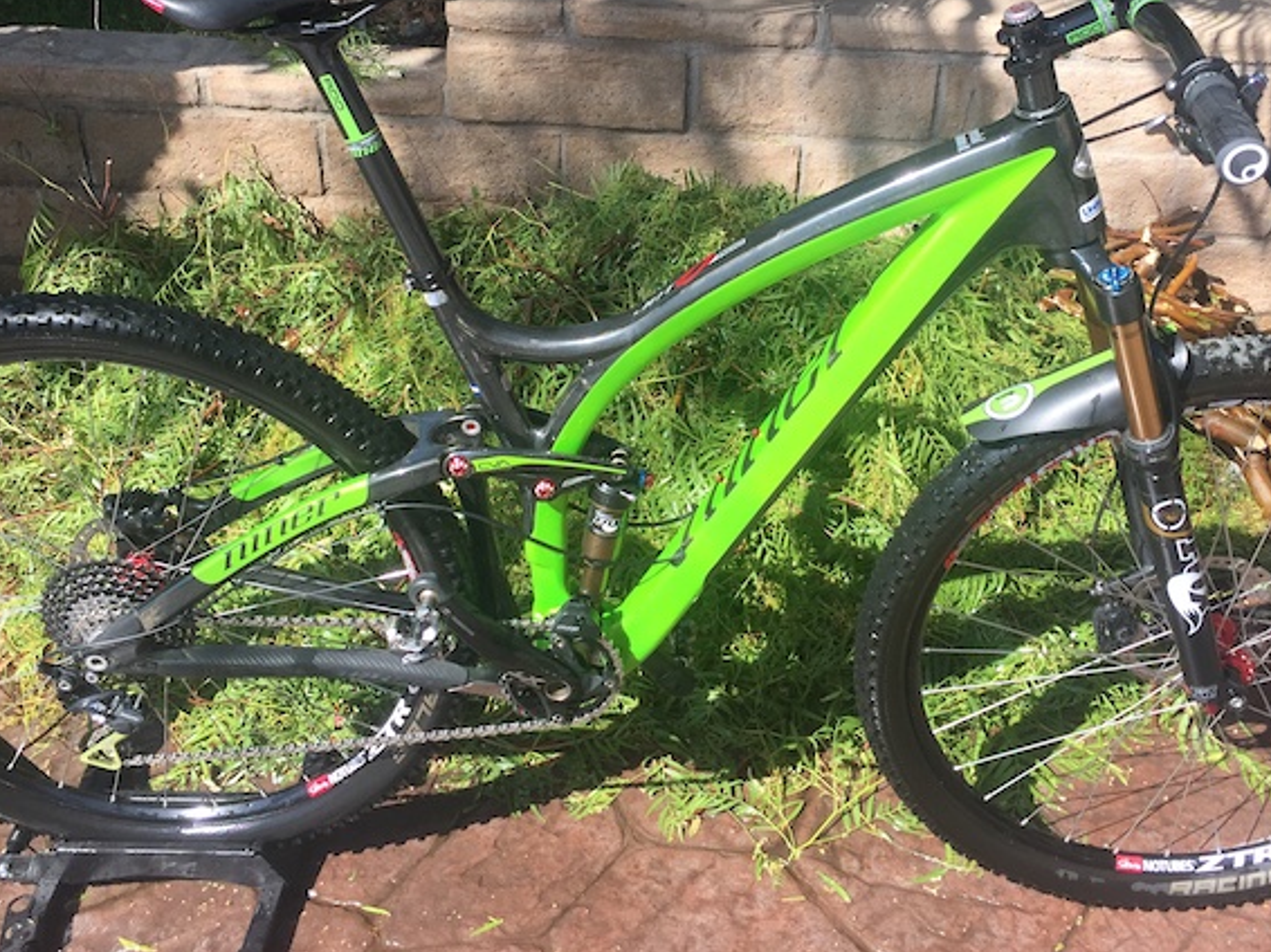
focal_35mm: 41
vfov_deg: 34.8
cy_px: 317
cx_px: 694
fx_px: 1505
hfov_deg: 45.7
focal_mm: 4.15
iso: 32
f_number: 2.2
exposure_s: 1/898
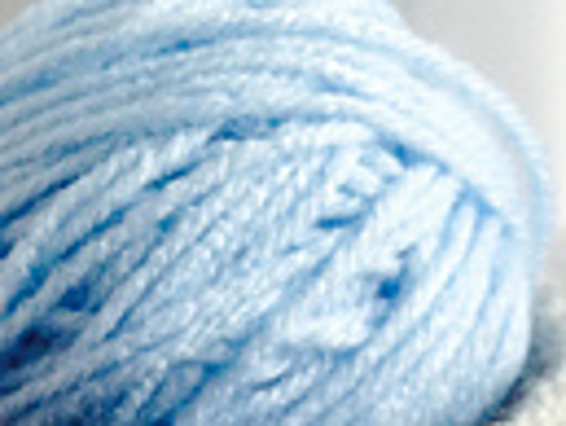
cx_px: -145
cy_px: 731
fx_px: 2095
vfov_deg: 10.9
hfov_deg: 14.8
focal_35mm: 128
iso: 160
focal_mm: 4.12
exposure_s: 1/20
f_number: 2.4
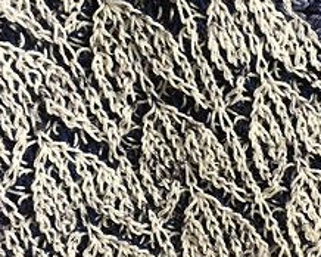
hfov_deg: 29.0
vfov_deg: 23.4
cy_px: 99
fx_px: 617
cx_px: 216
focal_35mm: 65
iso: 250
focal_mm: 4.15
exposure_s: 1/20
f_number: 2.2
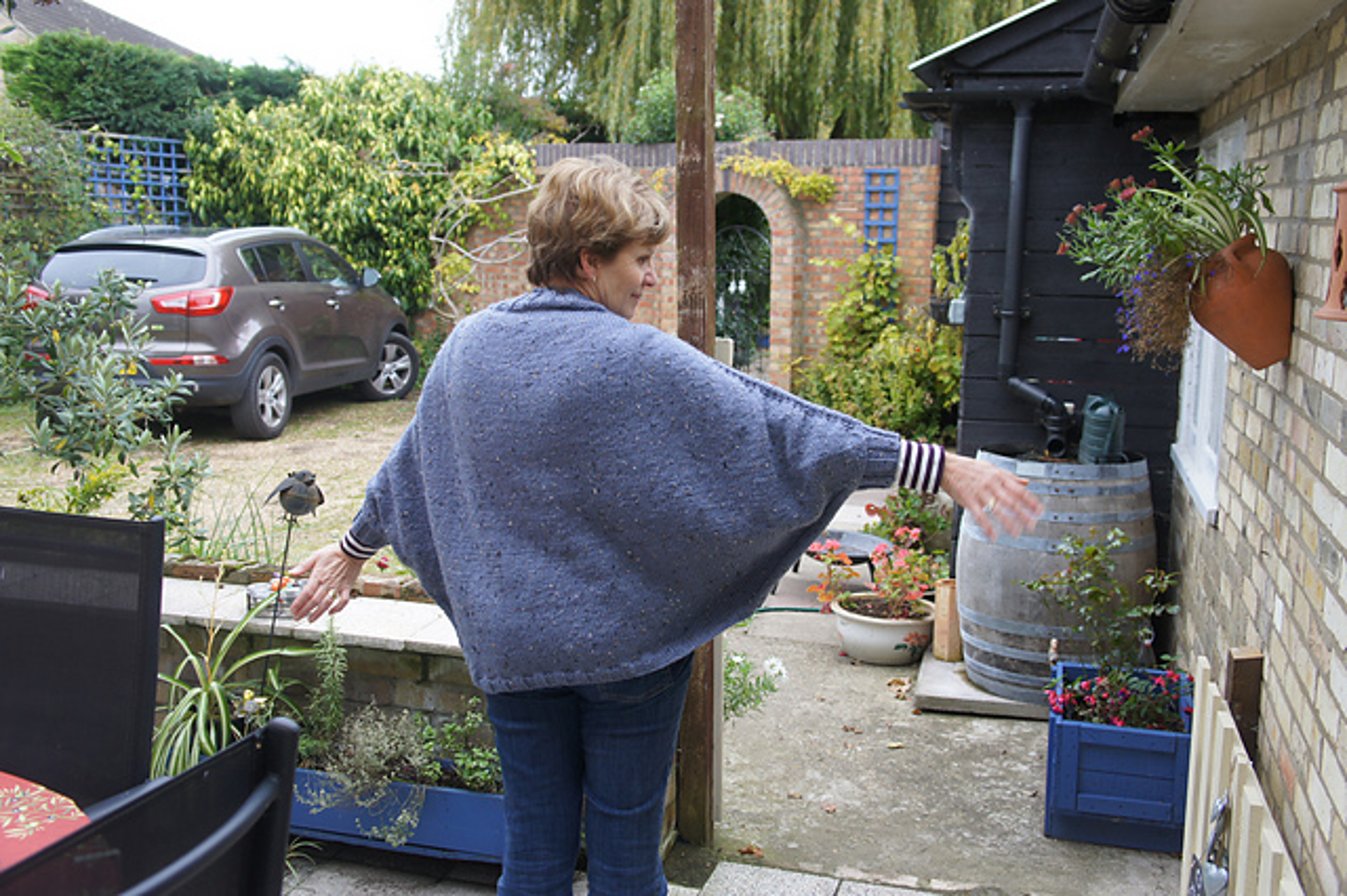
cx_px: 674
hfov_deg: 53.2
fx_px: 1346
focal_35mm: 36
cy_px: 448
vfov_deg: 36.8
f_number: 4
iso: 200
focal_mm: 24
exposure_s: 1/50
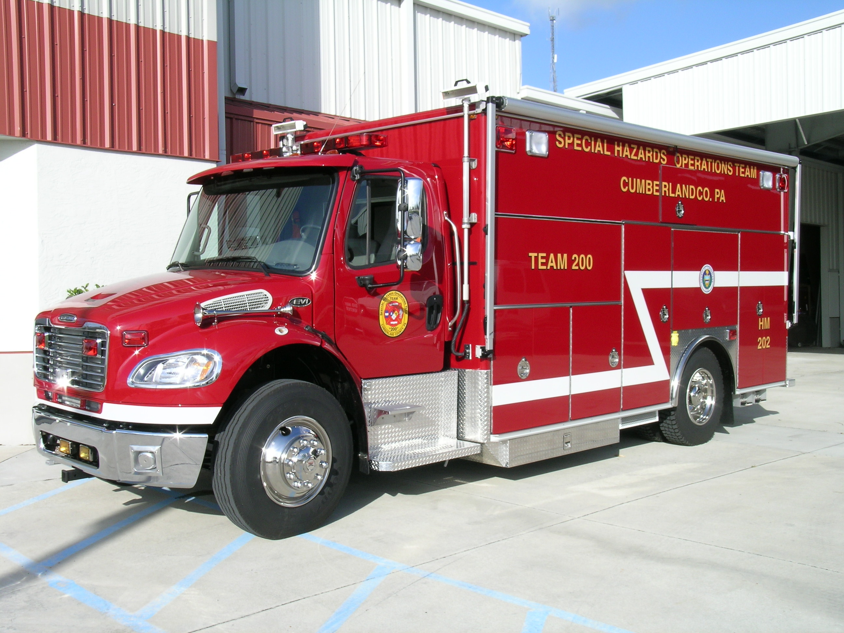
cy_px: 316
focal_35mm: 39
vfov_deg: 36.8
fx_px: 951
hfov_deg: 47.9
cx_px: 422
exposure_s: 1/184
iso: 50
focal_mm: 8
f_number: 7.8
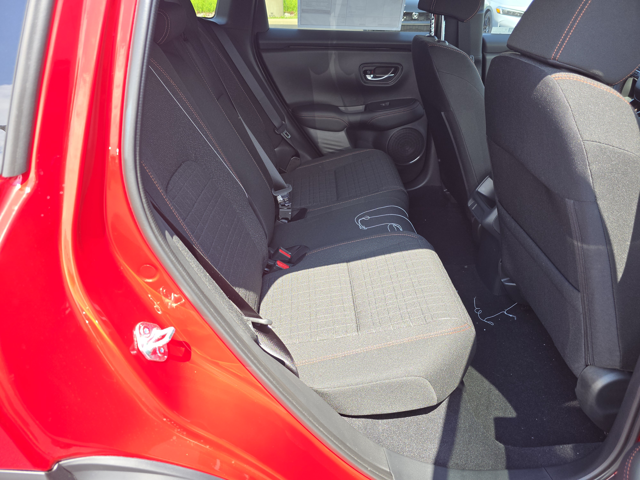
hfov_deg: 73.9
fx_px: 425
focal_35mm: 23
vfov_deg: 58.9
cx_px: 320
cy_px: 240
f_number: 1.7
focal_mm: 6.3
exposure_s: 1/180
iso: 25
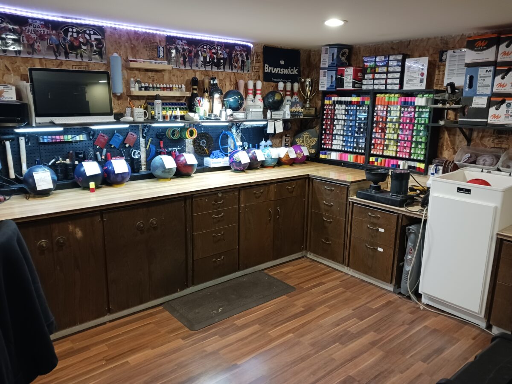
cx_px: 256
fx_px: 399
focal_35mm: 27
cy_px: 192
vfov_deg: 51.4
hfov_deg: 65.3
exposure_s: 1/30
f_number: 1.8
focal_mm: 4
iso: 250
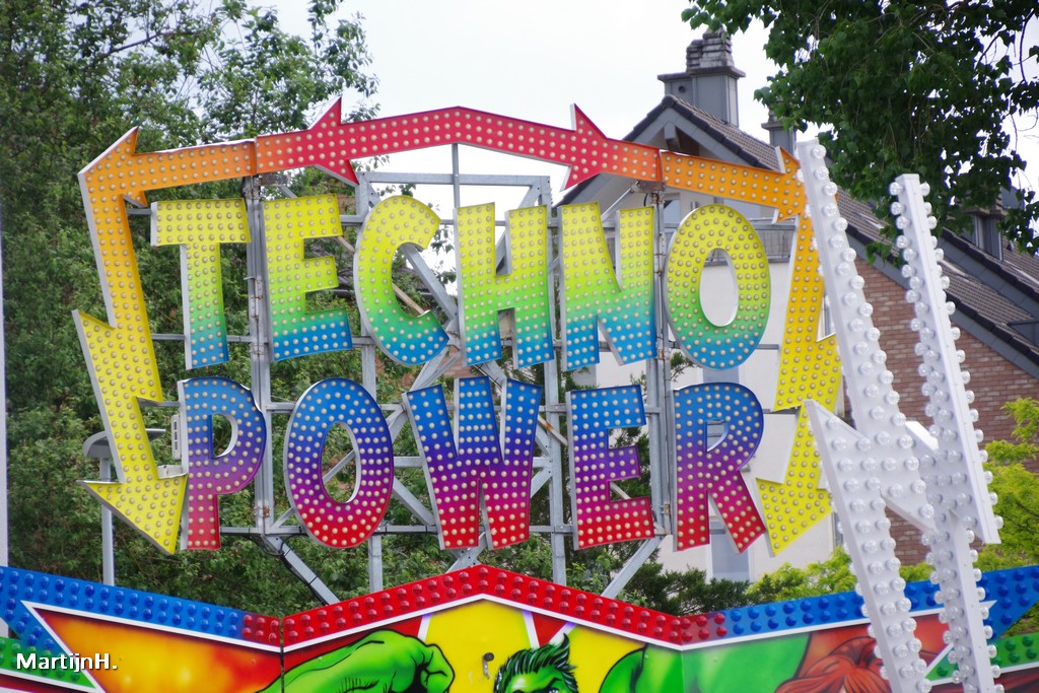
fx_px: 7793
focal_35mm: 270
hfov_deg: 7.6
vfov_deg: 5.1
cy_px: 346
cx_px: 520
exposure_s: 1/400
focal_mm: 180
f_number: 7.1
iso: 400
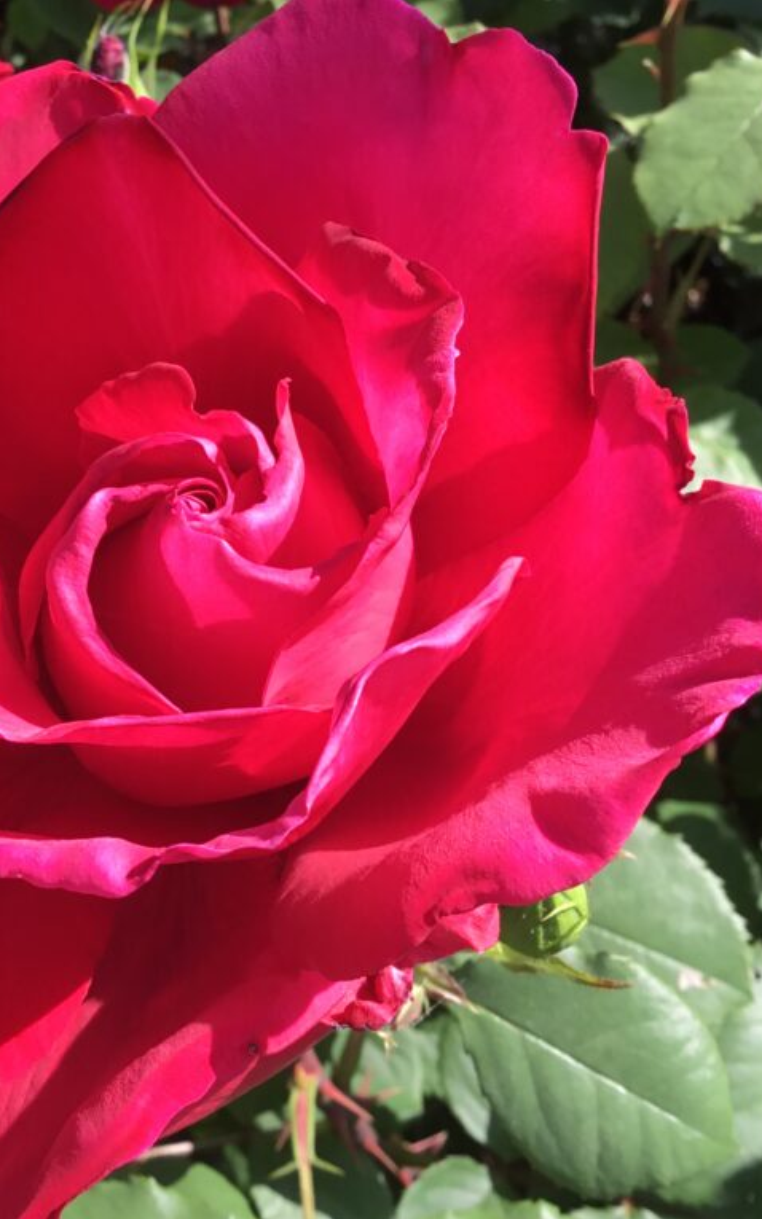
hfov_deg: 29.0
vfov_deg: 45.3
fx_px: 1462
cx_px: 242
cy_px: 610
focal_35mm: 44
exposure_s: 1/297
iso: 25
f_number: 2.4
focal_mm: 3.3
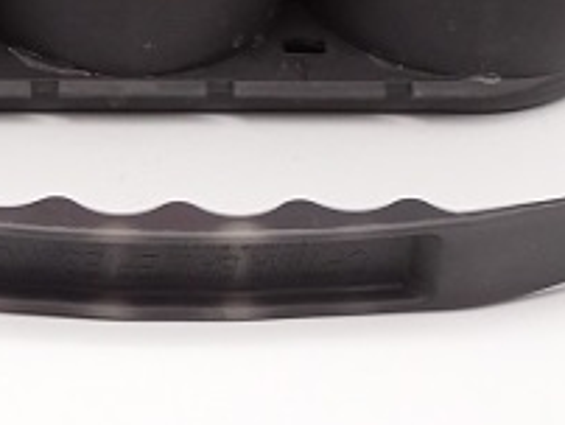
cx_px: 98
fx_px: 2484
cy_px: -232
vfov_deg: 9.5
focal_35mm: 152
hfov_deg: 12.9
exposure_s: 1/50
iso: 250
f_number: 4.5
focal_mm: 8.18
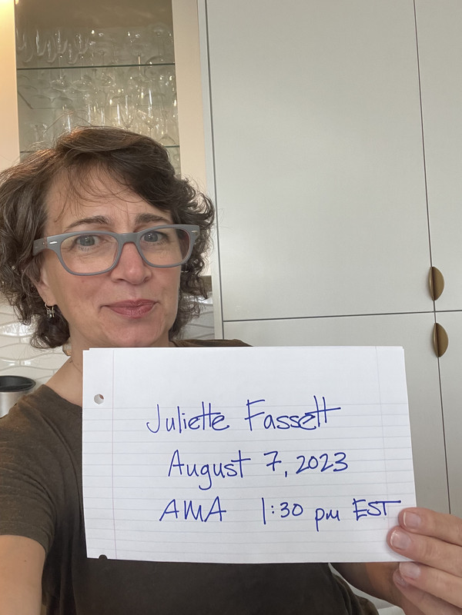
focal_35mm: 30
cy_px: 308
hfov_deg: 46.8
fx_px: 534
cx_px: 231
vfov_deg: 60.0
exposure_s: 1/60
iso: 160
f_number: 2.2
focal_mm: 2.71
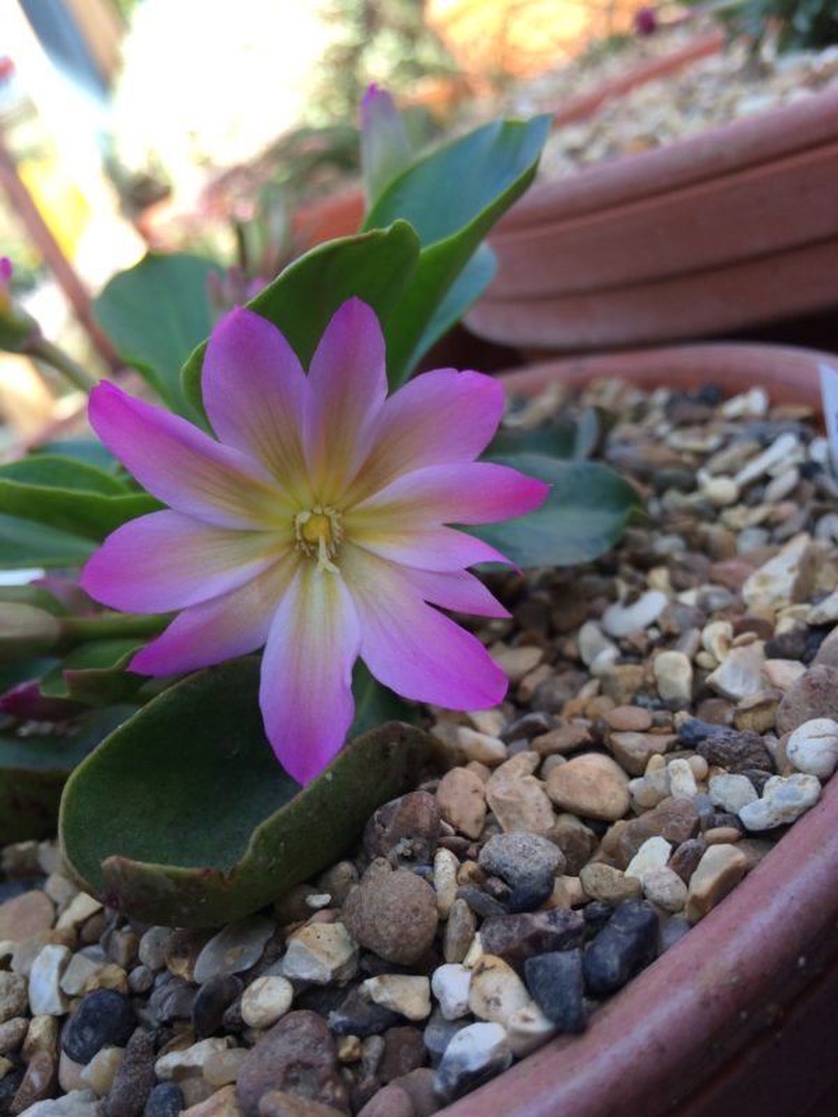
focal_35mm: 29
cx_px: 419
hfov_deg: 48.2
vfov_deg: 61.7
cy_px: 558
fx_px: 936
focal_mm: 4.15
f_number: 2.2
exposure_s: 1/145
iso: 32
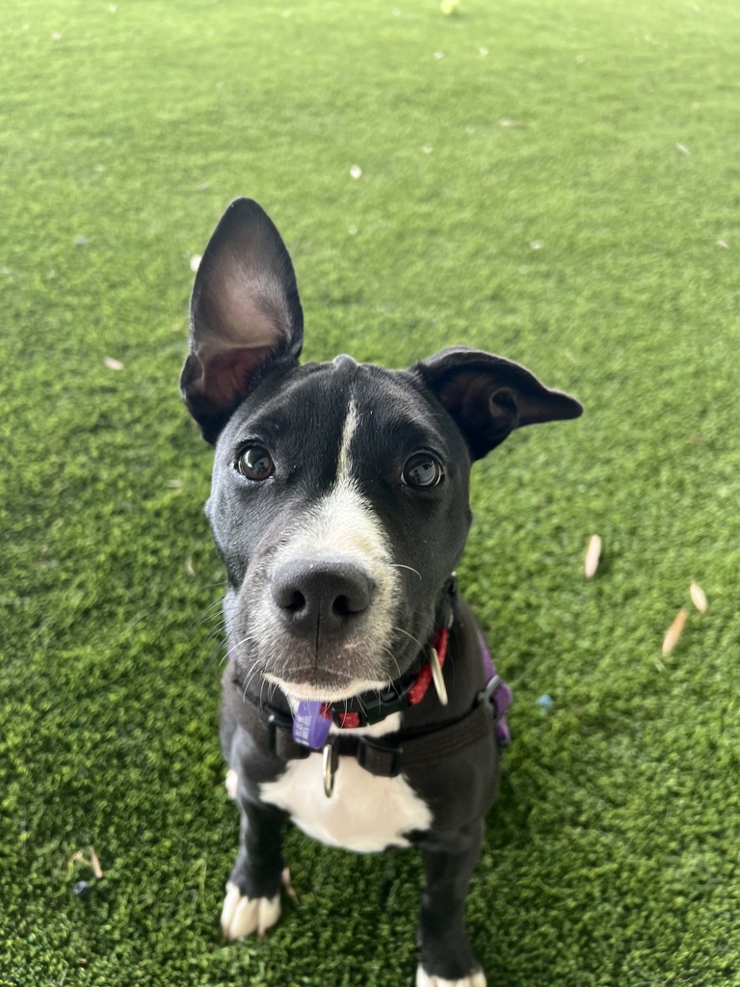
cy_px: 494
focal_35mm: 26
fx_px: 741
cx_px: 370
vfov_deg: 67.3
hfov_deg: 53.1
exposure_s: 1/121
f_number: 1.5
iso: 80
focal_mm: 5.7
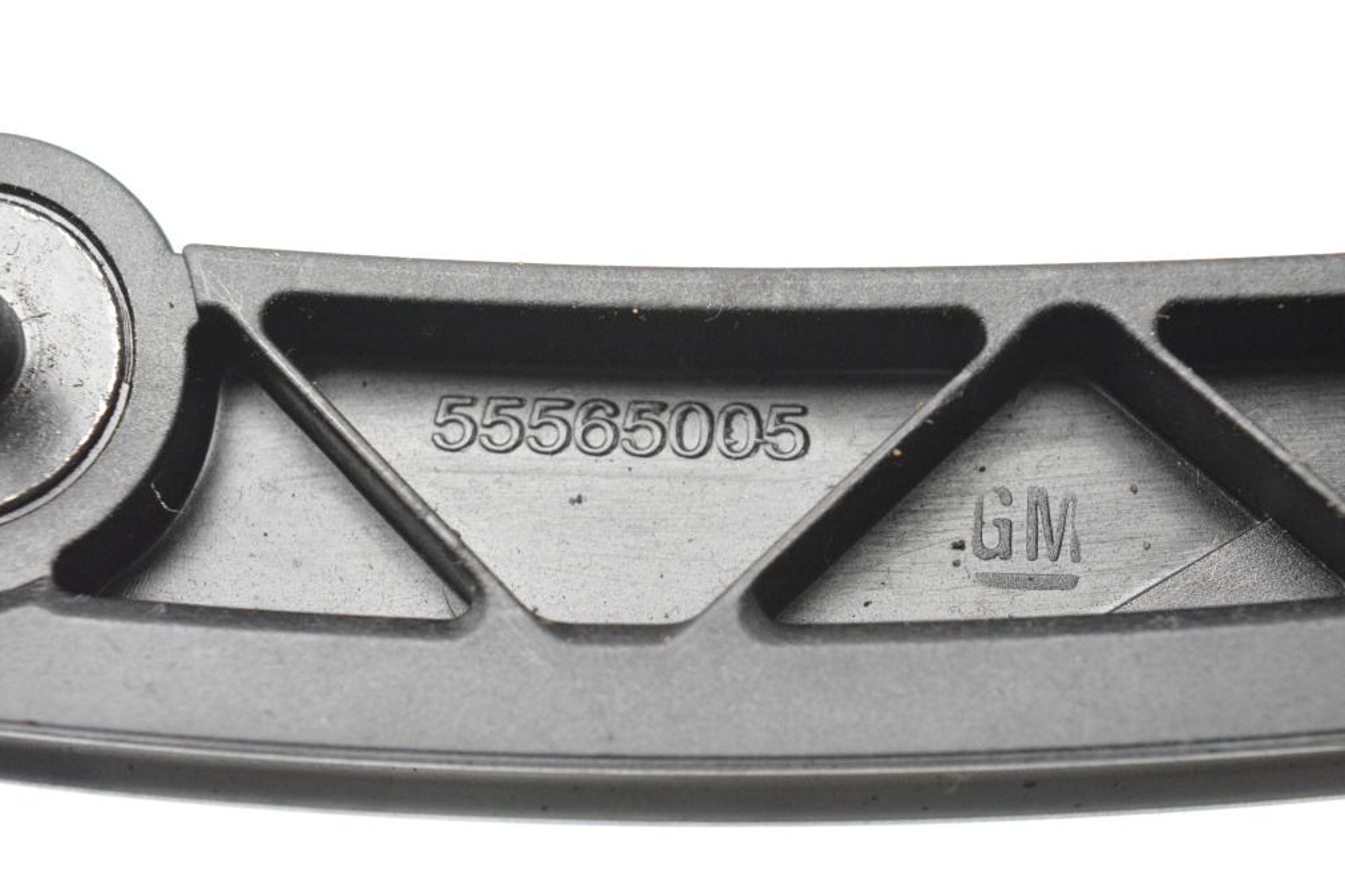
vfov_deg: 16.3
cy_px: 451
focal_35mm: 84
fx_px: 3119
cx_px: 675
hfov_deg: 24.3
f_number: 9
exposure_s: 1/320
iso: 6400
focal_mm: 55
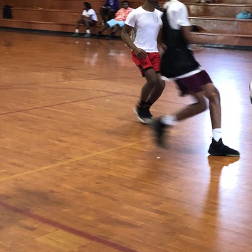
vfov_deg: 24.6
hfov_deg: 23.9
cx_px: 232
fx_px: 577
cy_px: 94
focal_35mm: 70
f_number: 1.8
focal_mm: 3.99
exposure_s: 1/15
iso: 100
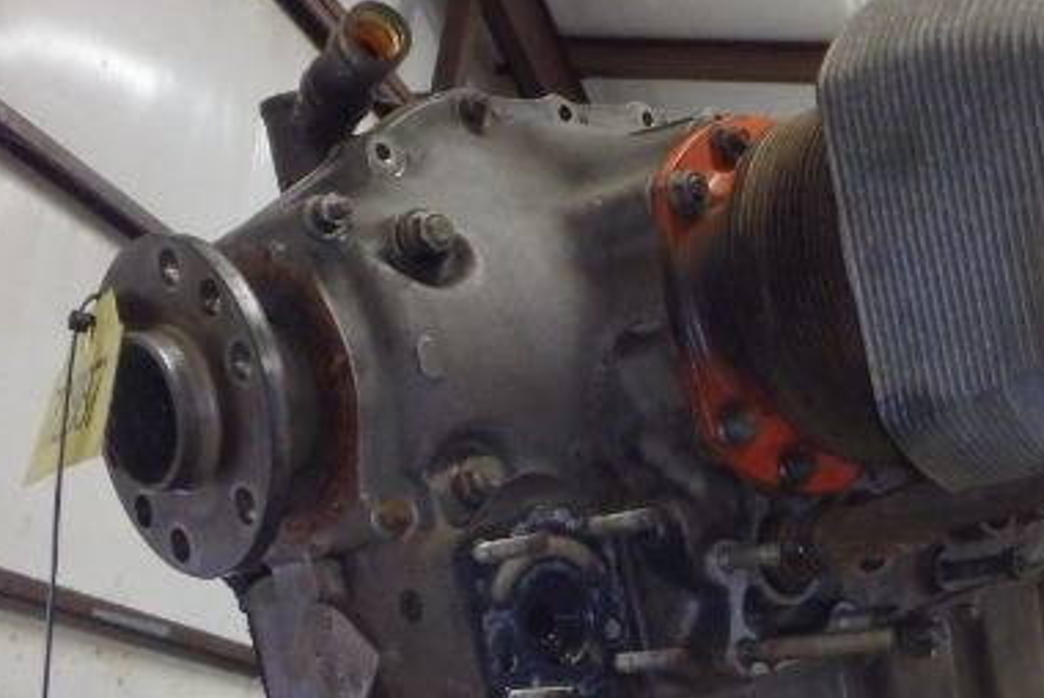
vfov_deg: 27.1
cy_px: 544
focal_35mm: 49
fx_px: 1422
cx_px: 865
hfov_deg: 38.5
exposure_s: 1/20
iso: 800
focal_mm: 5
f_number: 3.9
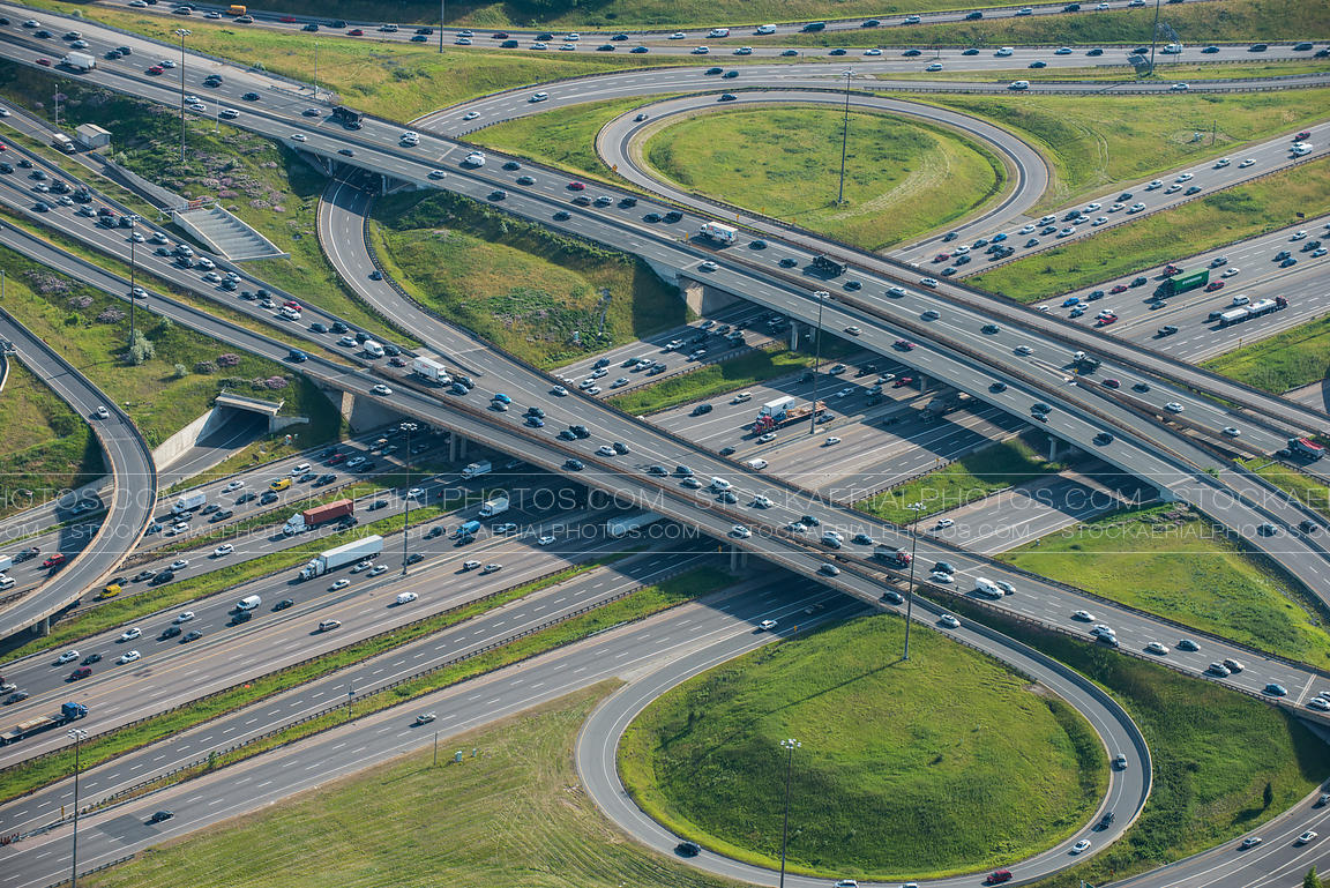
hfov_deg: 14.6
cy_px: 444
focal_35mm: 140
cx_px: 665
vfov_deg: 9.8
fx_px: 5174
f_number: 6.3
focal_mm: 140
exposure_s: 1/1000
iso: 400
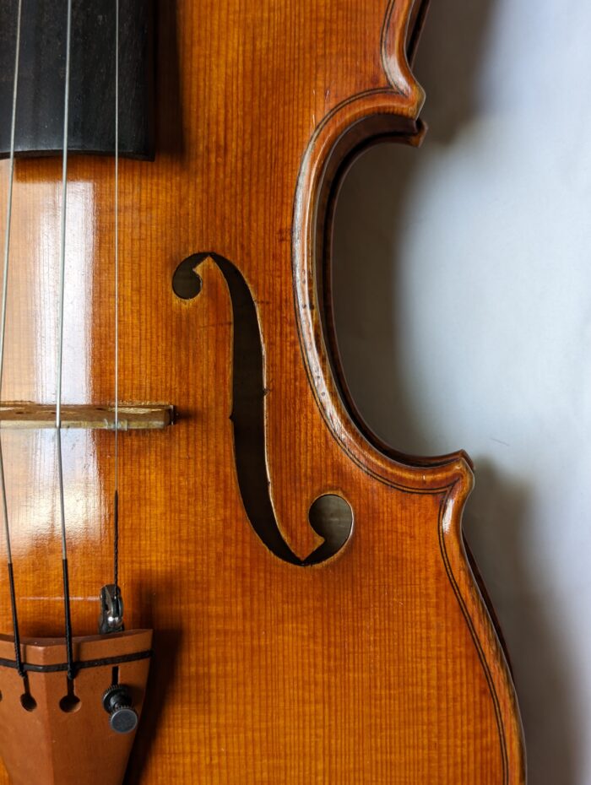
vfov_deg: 39.6
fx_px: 1090
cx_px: 296
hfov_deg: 30.3
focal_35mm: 48
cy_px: 392
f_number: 1.85
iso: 46
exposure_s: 1/85.3
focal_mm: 6.81
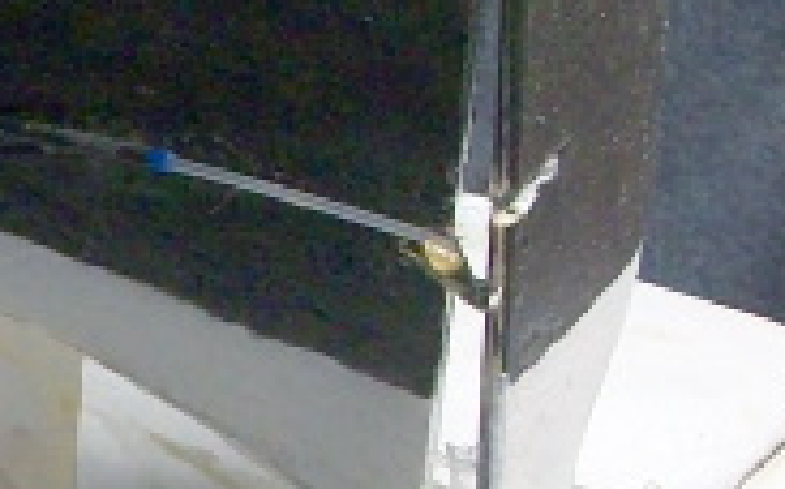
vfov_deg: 8.7
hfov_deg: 13.9
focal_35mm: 148
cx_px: -60
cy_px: 575
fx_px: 3163
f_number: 2.8
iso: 120
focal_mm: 5.7
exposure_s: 1/60
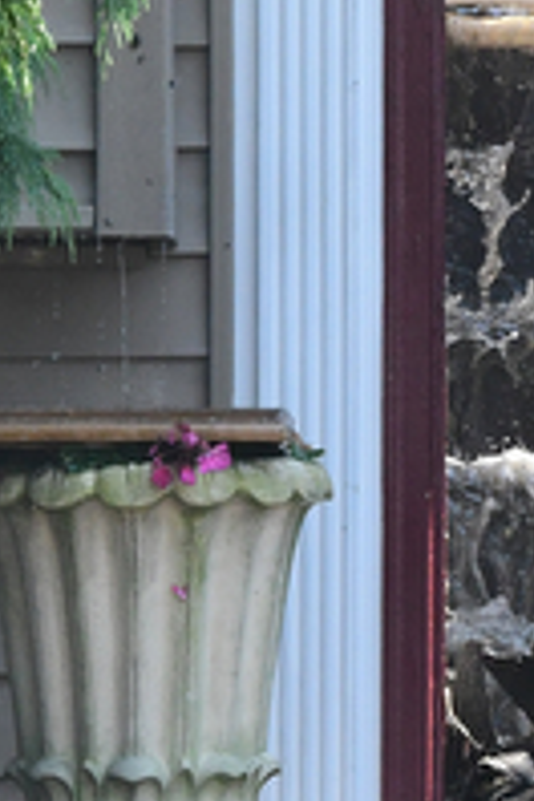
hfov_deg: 1.4
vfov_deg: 2.2
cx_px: 1177
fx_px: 21335
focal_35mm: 959
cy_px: 251
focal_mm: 165
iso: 2000
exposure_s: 1/500
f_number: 11
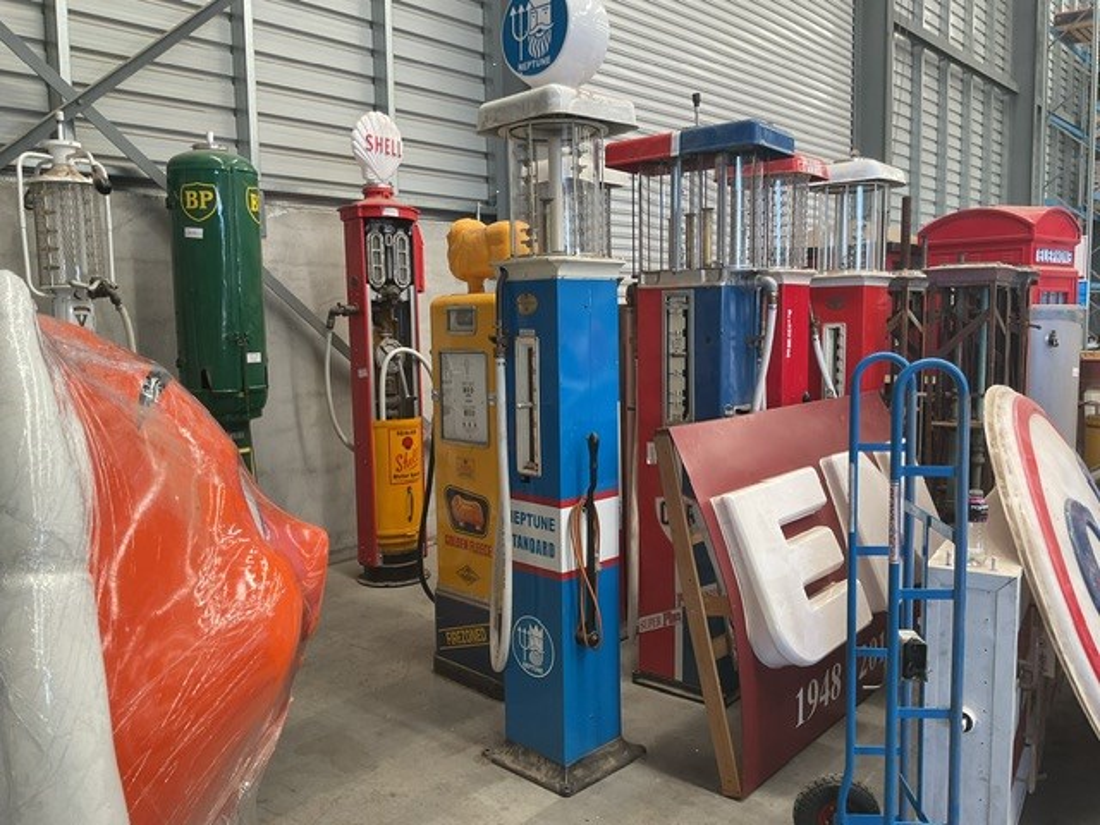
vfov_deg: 48.2
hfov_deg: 61.7
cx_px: 550
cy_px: 412
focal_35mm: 29
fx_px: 922
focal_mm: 3
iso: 40
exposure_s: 1/50
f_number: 1.8
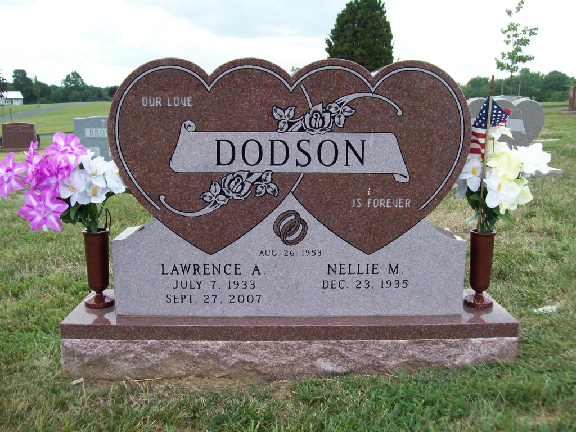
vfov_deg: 39.7
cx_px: 288
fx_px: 599
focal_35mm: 36
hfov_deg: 51.4
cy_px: 216
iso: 80
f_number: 2.7
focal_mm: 6
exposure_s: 1/314
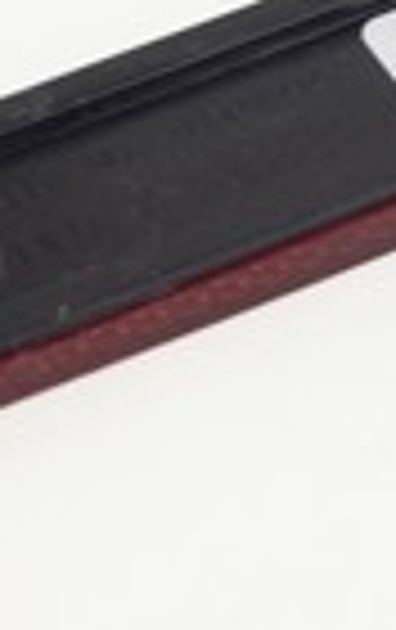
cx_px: 418
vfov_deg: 9.3
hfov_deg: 5.9
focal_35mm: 223
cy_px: 2
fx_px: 3835
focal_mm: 32
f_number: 4.5
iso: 900
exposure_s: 1/60
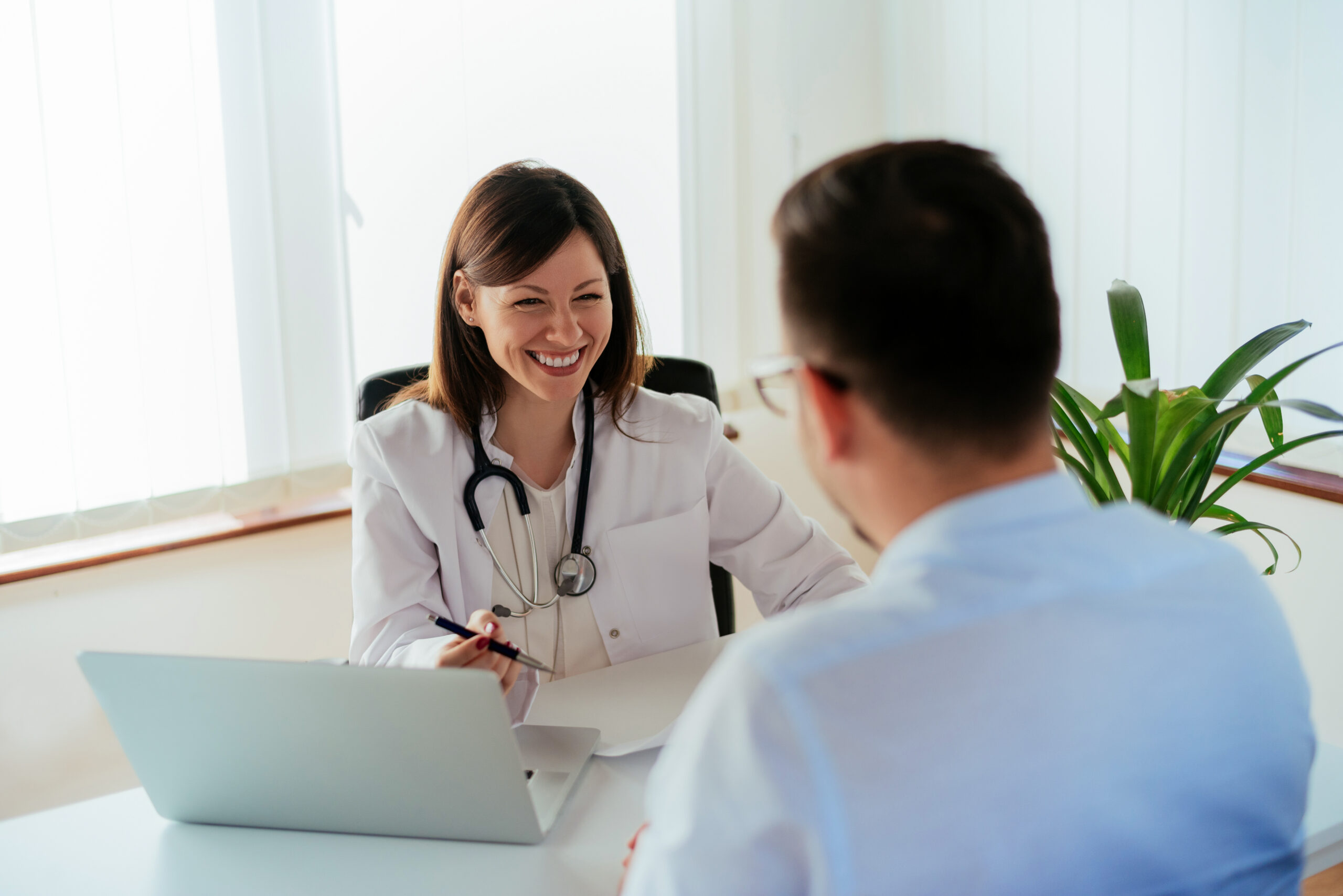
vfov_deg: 27.0
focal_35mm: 50
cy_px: 448
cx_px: 672
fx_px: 1866
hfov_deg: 39.6
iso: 200
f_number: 2.2
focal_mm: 50
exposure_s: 1/500
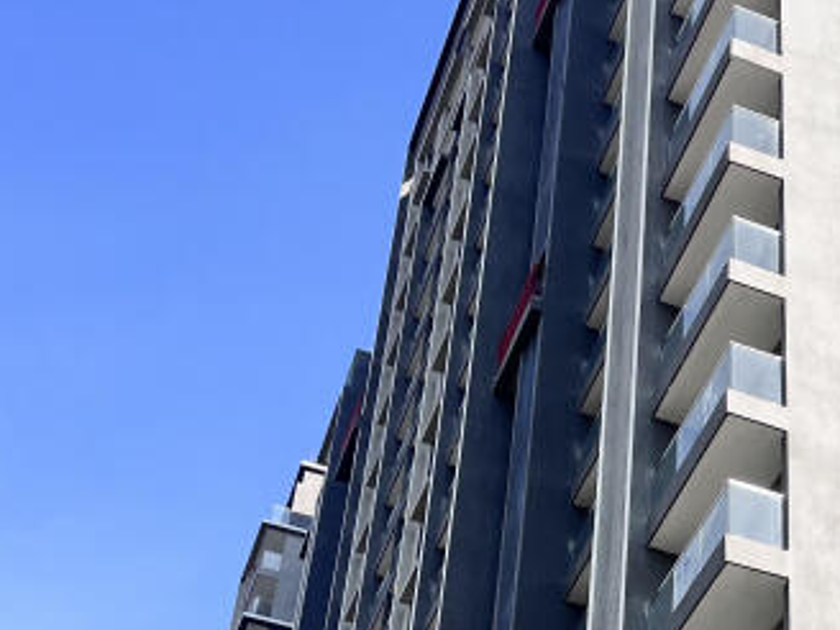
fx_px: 1844
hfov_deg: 24.7
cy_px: 633
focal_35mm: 76
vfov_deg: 18.9
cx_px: 791
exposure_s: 1/3311
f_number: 1.6
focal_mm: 5.1
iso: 50
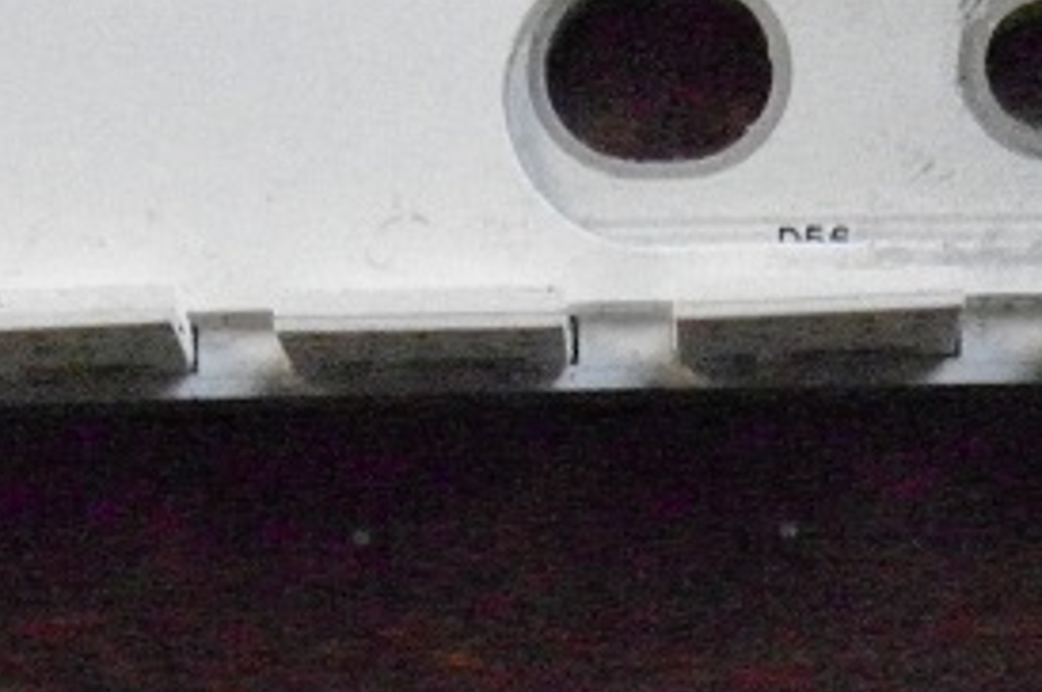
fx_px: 3151
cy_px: 928
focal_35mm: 109
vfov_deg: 12.1
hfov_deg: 18.7
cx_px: 692
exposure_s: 1/320
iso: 1600
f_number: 2.8
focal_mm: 4.9
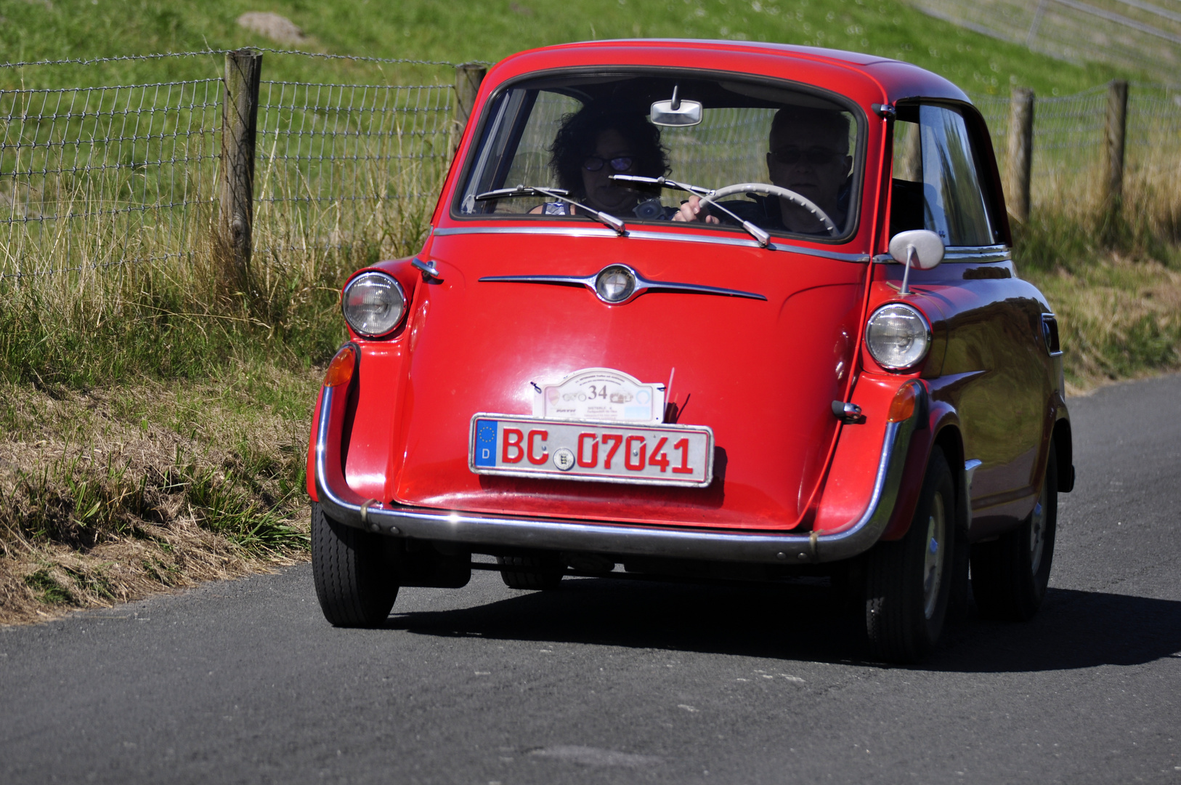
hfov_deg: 8.1
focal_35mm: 255
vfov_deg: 5.4
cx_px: 590
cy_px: 392
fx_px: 8355
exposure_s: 1/2000
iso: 200
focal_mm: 170
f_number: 5.6
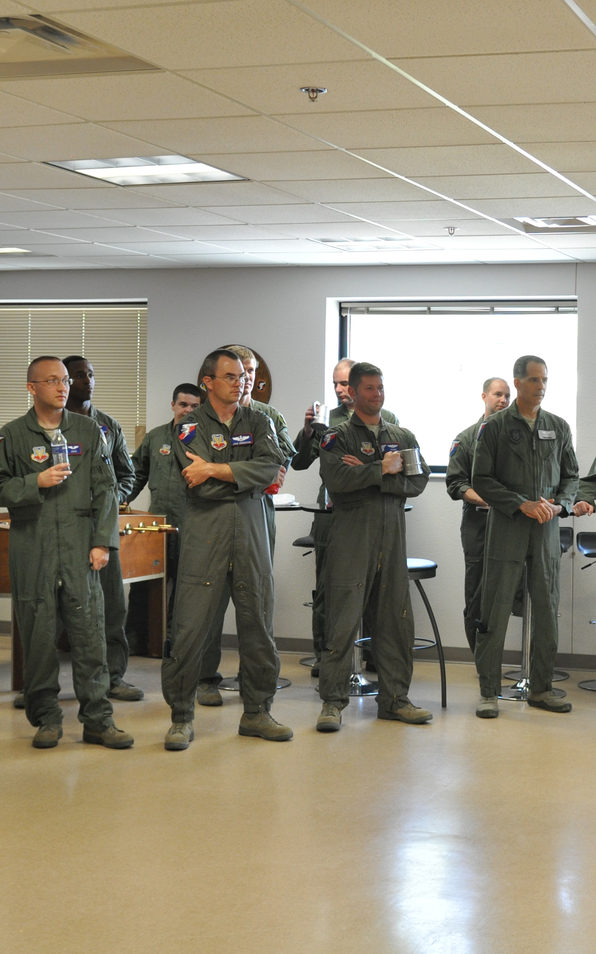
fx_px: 1455
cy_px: 477
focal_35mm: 56
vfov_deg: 36.3
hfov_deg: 22.6
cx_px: 530
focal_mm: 24
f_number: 4
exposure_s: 1/60
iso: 800
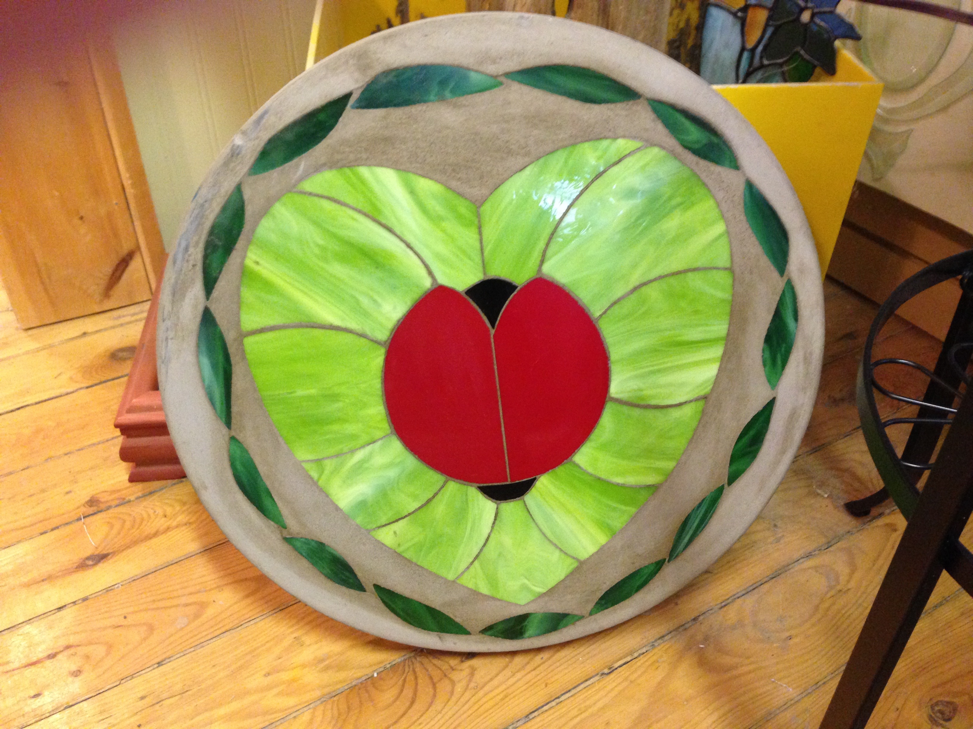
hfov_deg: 55.4
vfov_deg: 42.9
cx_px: 486
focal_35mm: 33
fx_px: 928
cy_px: 364
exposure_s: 1/15
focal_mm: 4.12
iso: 400
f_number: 2.4
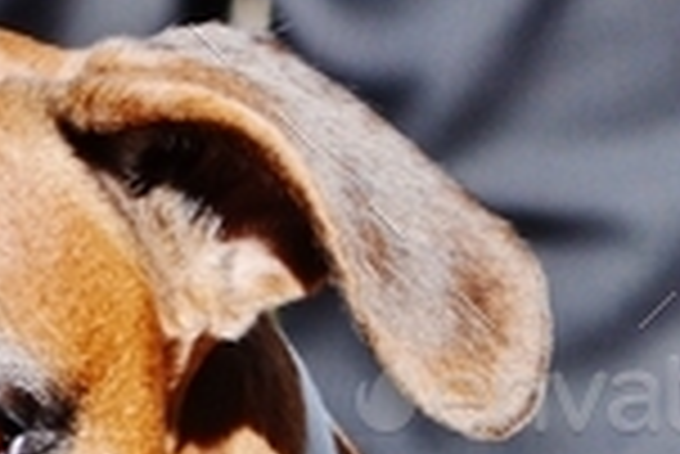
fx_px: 24352
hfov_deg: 1.6
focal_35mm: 1288
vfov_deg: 1.1
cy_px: 609
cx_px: -131
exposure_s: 1/2000
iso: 400
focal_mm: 220
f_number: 5.3
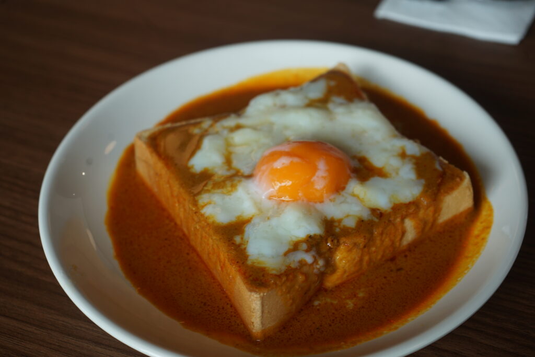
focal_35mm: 55
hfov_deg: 36.2
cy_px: 178
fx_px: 817
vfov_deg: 24.6
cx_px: 268
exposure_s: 1/60
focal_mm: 55
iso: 100
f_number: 5.6
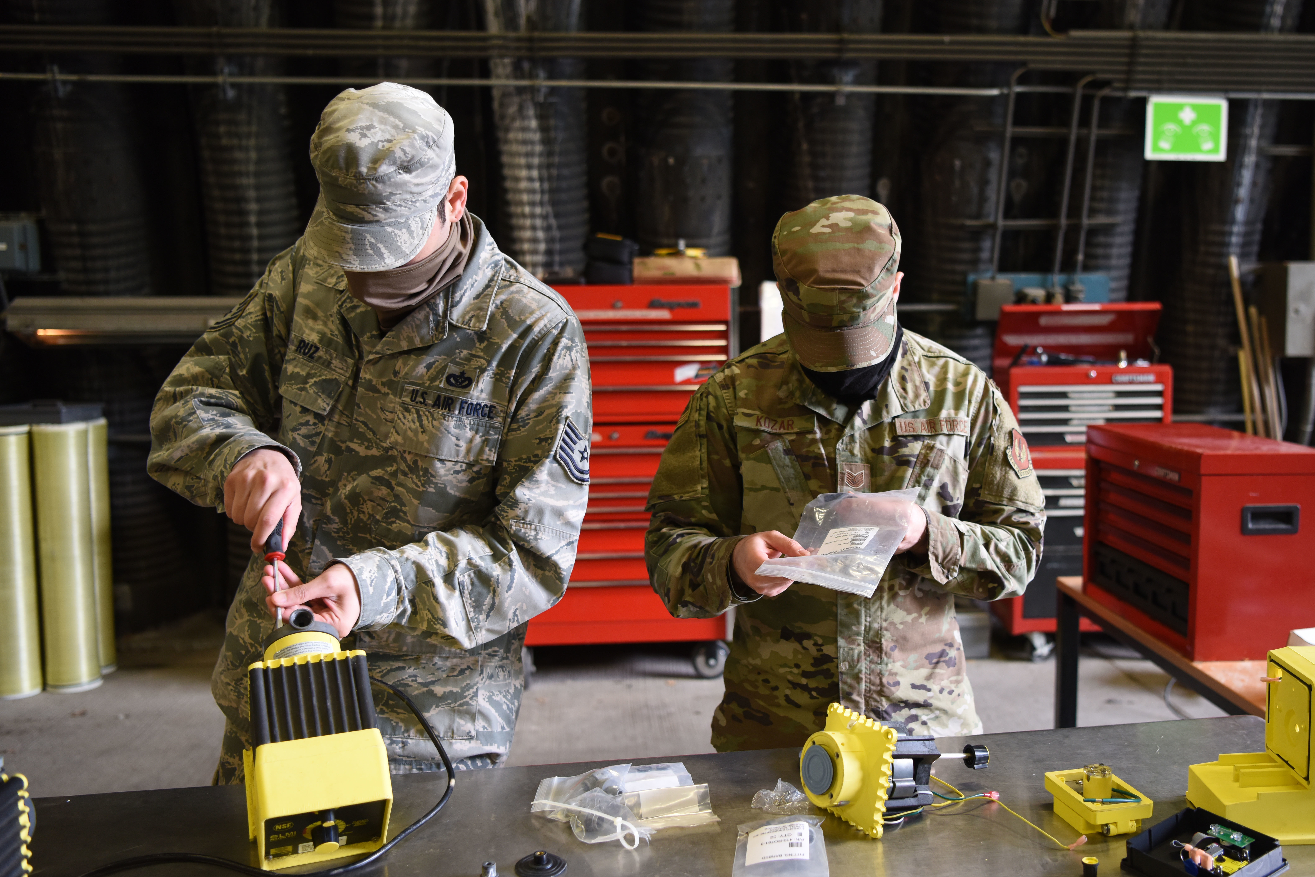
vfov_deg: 41.1
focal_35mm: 32
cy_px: 438
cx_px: 658
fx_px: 1169
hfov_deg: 58.7
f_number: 2.8
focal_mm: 32
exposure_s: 1/100
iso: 1000
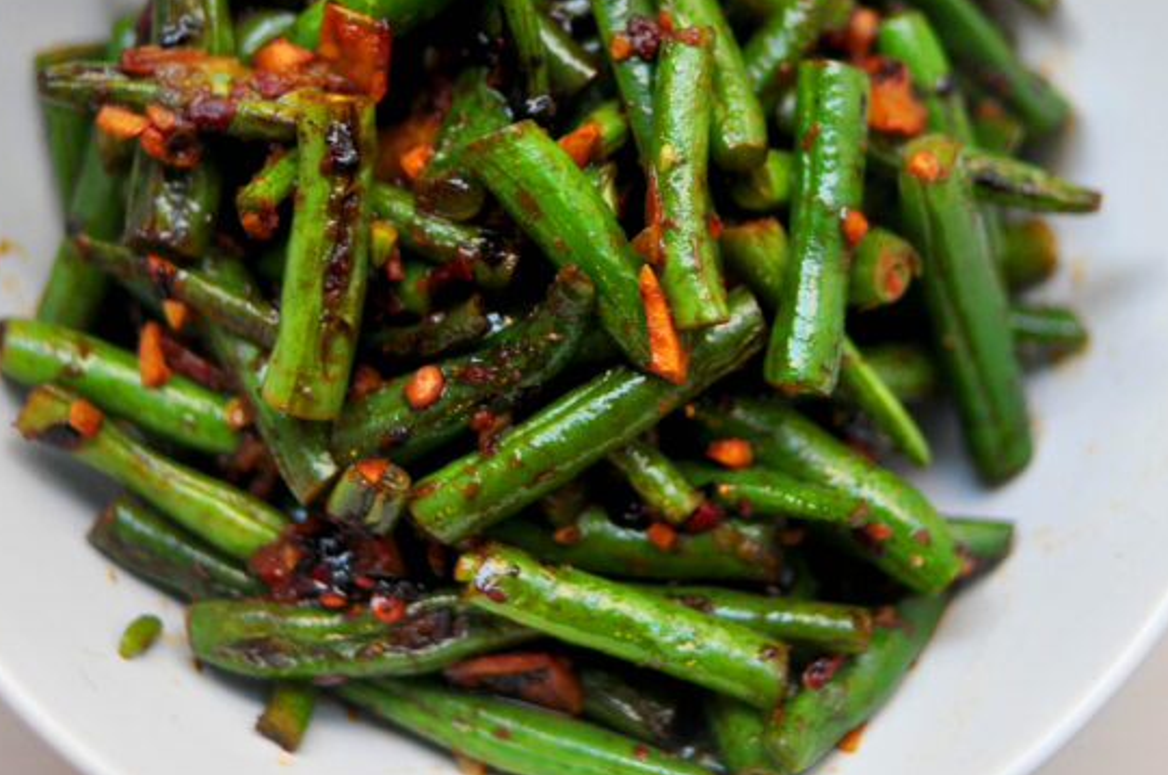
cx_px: 625
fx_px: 2420
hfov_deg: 27.1
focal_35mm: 75
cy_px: 245
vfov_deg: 18.1
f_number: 2
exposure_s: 1/90
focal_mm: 35
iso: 800
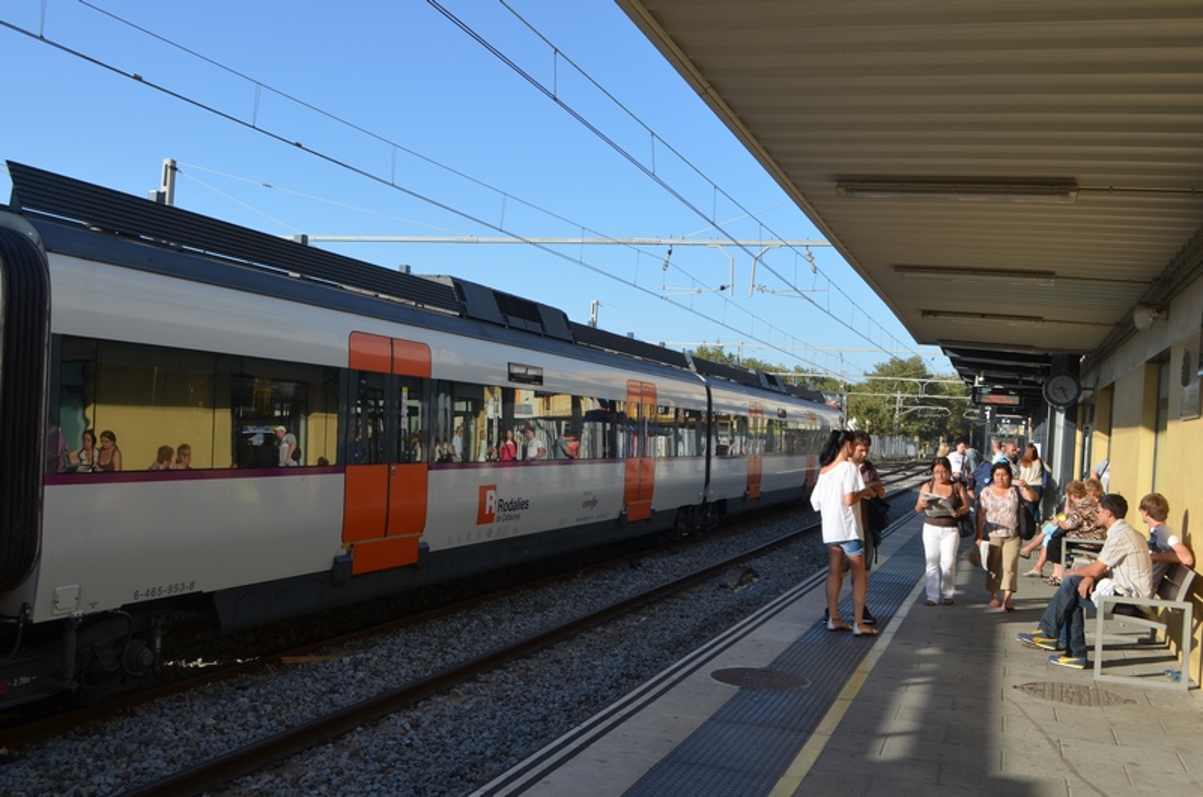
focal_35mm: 33
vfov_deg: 39.8
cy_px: 398
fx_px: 1101
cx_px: 602
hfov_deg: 57.3
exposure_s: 1/250
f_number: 8
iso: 140
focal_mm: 22
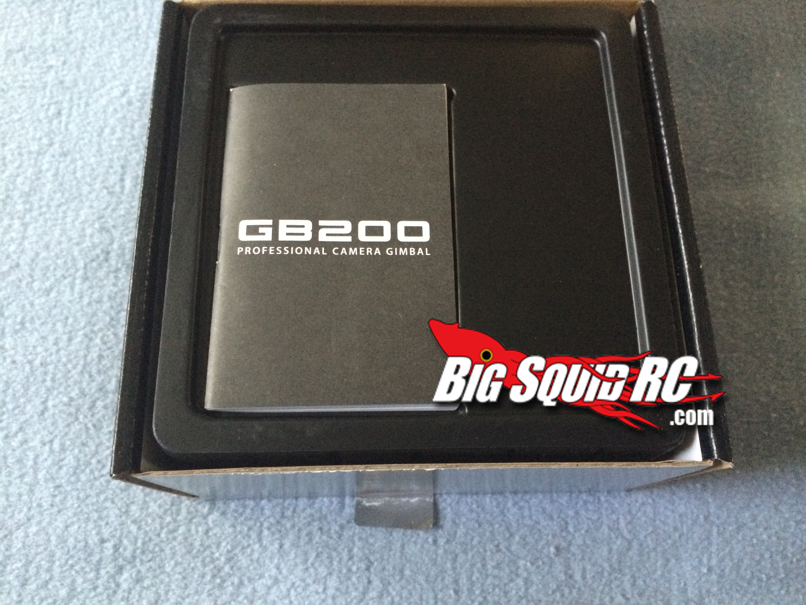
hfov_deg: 60.0
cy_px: 302
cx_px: 403
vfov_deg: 46.8
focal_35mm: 30
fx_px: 699
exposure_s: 1/15
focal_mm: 4.12
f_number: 2.2
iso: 400
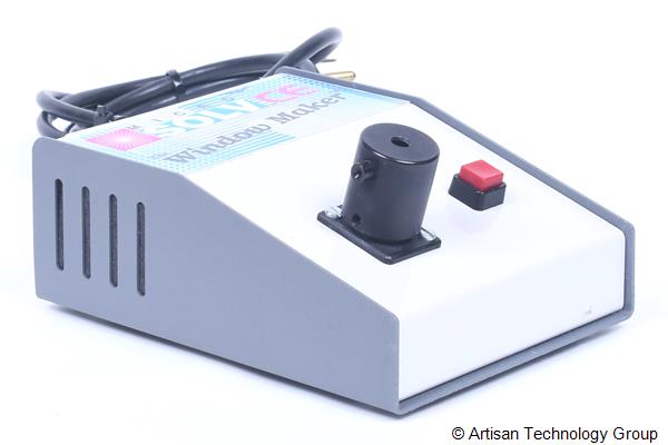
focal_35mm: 75
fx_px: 1392
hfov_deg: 27.0
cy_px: 222
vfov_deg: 18.2
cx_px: 334
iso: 200
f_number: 14
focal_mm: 50
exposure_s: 1/200
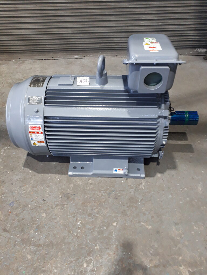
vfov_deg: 65.3
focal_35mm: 27
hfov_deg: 51.4
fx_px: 215
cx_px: 104
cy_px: 138
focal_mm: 3.6
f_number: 1.9
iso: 250
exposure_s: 1/17
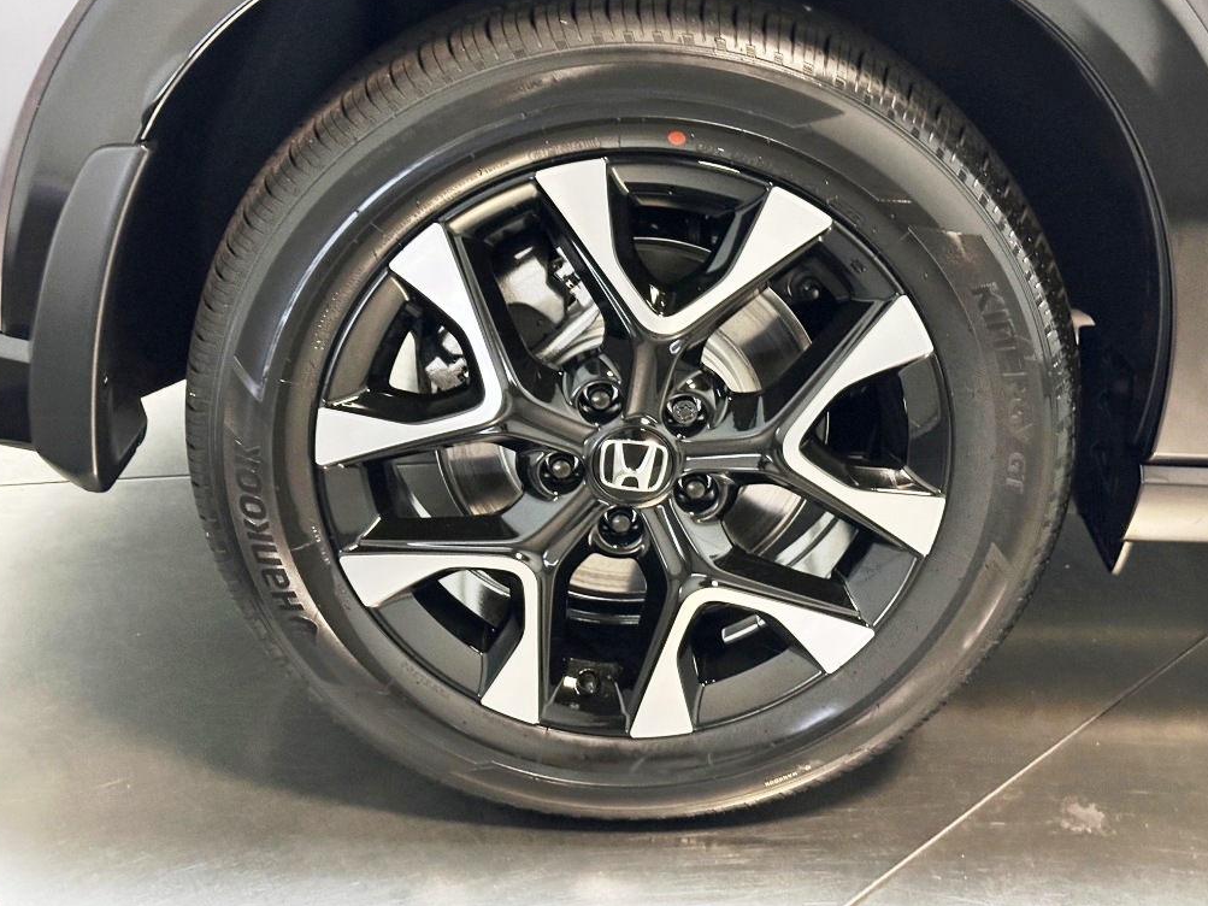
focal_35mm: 49
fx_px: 1710
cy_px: 446
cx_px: 600
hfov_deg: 38.9
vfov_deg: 29.7
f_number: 1.78
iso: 640
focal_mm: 6.86
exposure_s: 1/30
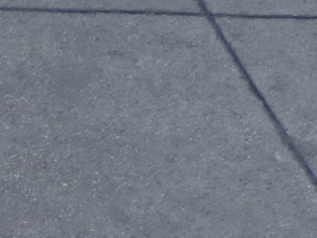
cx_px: -602
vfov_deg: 6.5
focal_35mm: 205
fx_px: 1877
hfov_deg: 8.3
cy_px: 736
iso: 100
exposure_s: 1/125
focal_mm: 4.7
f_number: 3.3
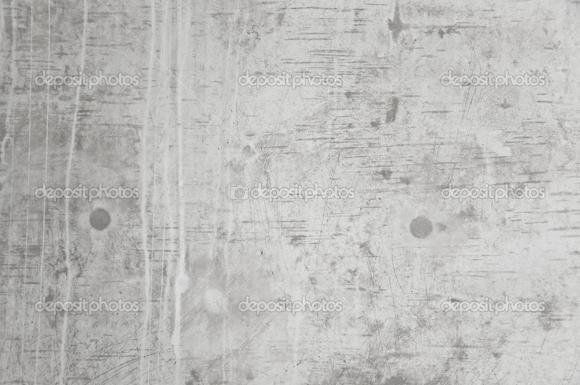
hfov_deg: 49.6
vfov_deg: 34.1
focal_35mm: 39
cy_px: 192
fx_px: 628
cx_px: 290
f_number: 4.5
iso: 400
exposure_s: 1/80
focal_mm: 26
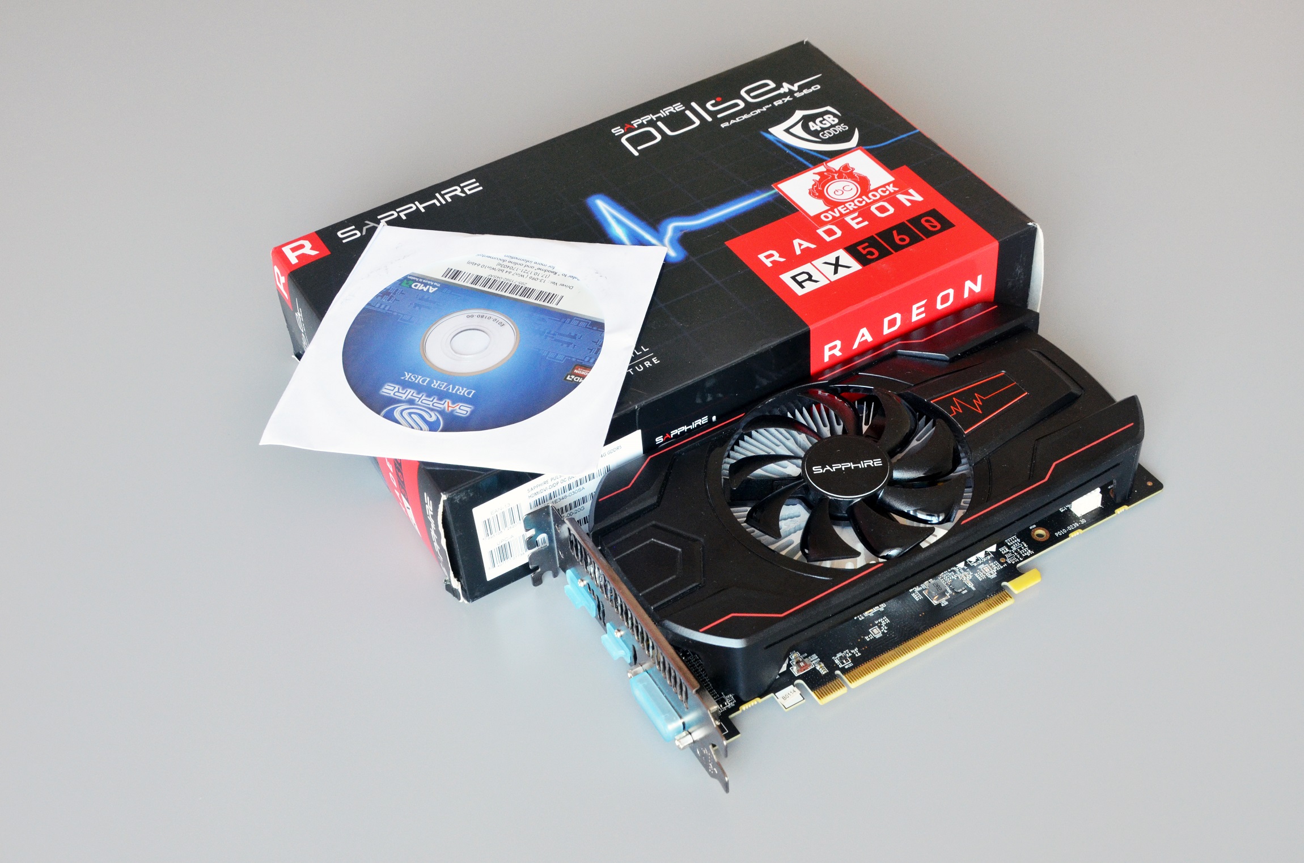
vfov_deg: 27.9
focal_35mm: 48
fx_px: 1735
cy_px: 432
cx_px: 652
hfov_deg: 41.2
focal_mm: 32
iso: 1000
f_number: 10
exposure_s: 1/25
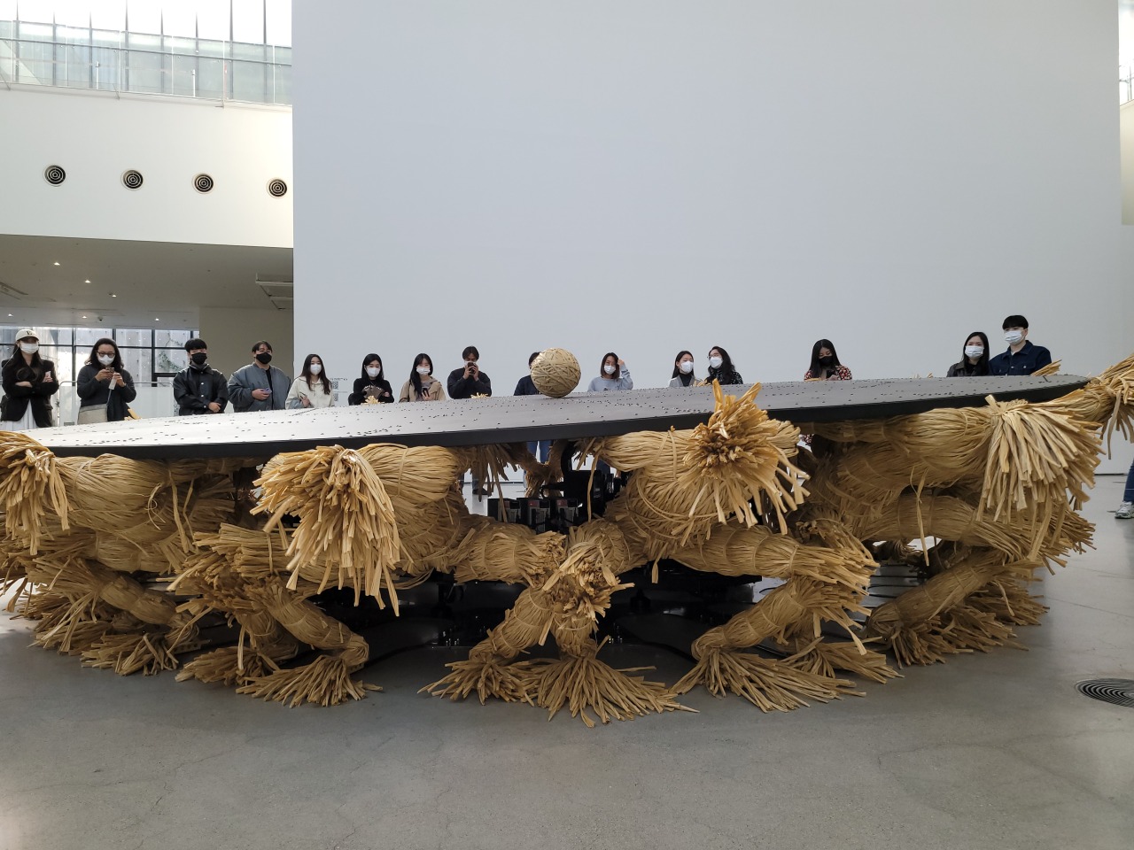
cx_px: 567
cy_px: 425
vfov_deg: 53.1
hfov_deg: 67.3
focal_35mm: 26
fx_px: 852
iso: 100
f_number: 1.8
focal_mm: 5.4
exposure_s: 1/60
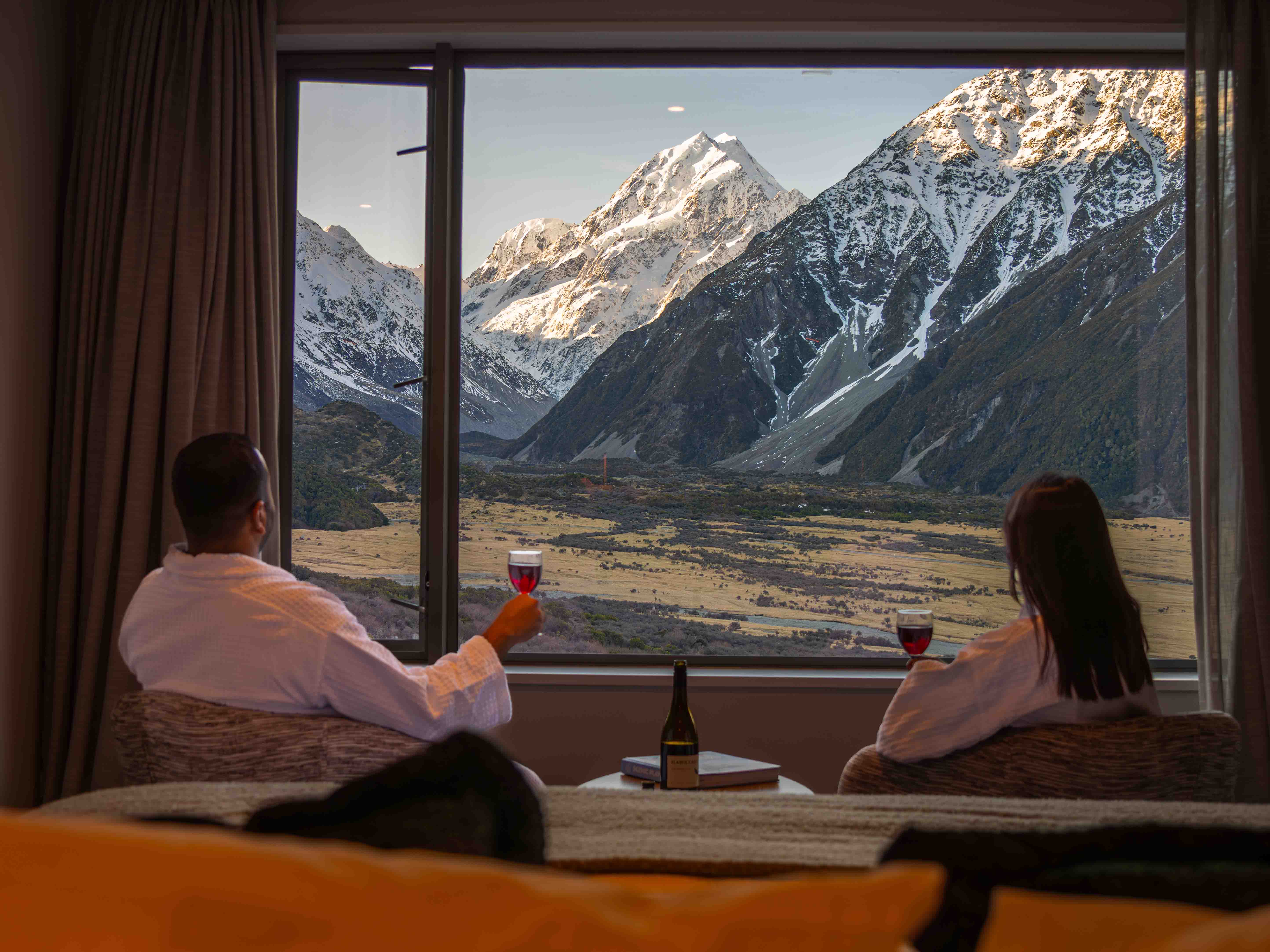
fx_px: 1761
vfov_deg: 30.3
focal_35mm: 48
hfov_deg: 39.7
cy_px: 476
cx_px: 635
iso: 125
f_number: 4.6
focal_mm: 24
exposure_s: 1/160
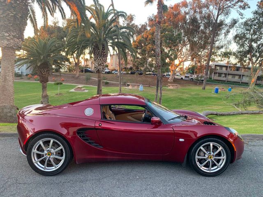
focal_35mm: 26
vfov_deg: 53.1
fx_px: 198
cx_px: 132
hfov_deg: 67.3
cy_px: 98
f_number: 1.8
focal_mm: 4.25
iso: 100
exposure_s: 1/71
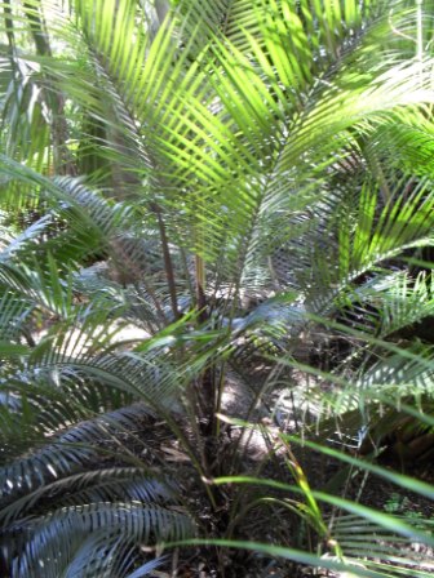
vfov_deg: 52.6
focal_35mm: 35
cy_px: 289
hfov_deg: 40.7
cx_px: 217
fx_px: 585
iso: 200
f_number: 3.2
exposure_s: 1/45
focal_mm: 6.3
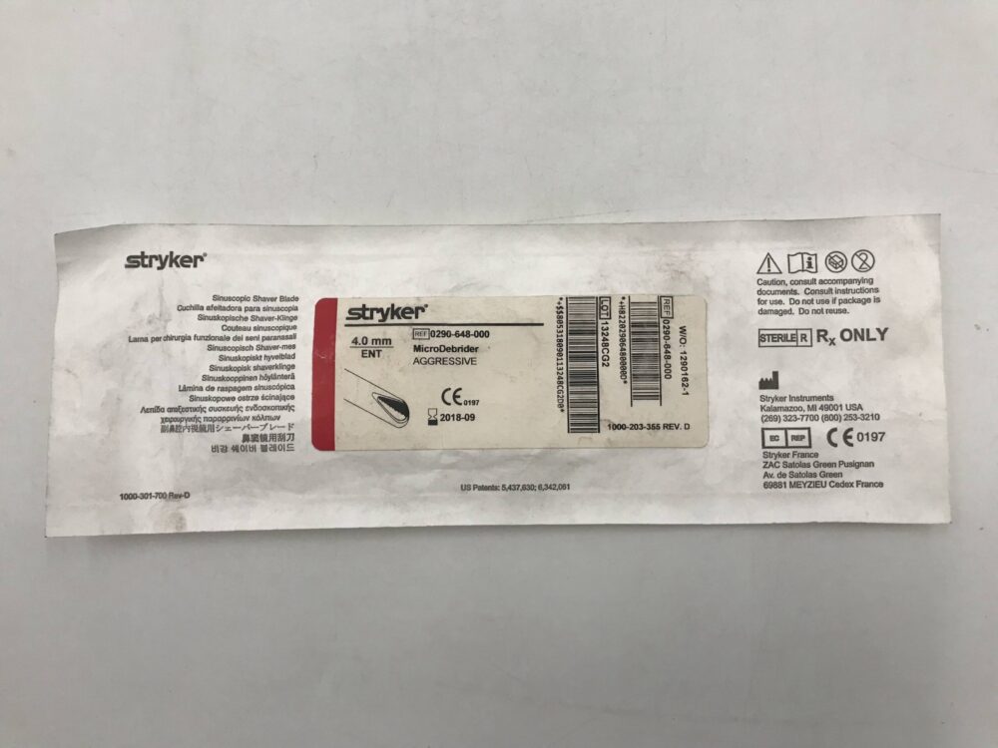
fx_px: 807
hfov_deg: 63.4
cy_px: 374
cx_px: 499
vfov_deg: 49.7
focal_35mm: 28
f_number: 1.8
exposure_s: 1/40
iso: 25
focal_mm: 3.99
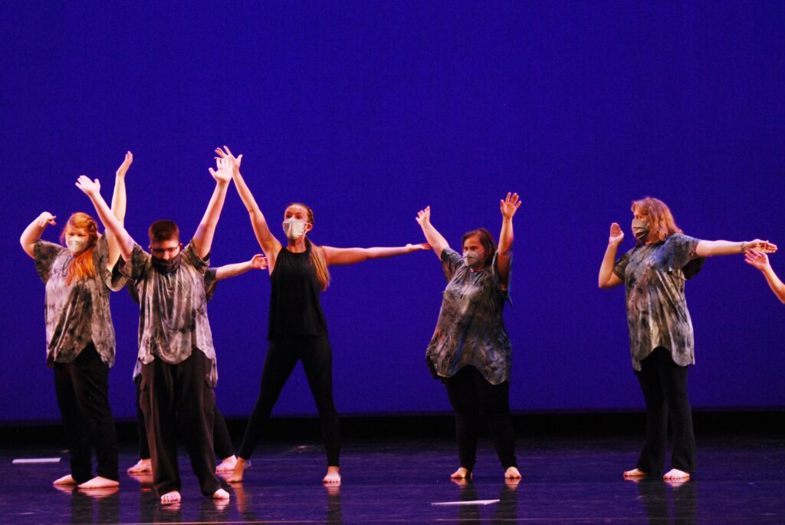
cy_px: 262
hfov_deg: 12.2
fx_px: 3667
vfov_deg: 8.2
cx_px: 392
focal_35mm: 168
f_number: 2.8
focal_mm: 112
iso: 800
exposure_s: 1/125
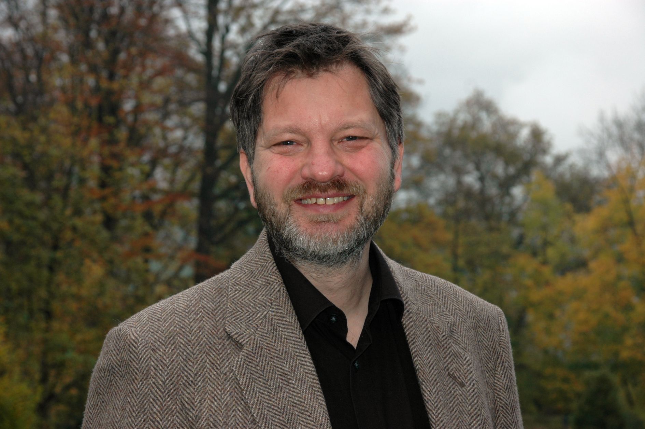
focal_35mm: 102
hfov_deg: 20.0
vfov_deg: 13.4
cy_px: 214
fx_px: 1826
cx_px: 322
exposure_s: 1/125
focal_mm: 68
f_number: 8
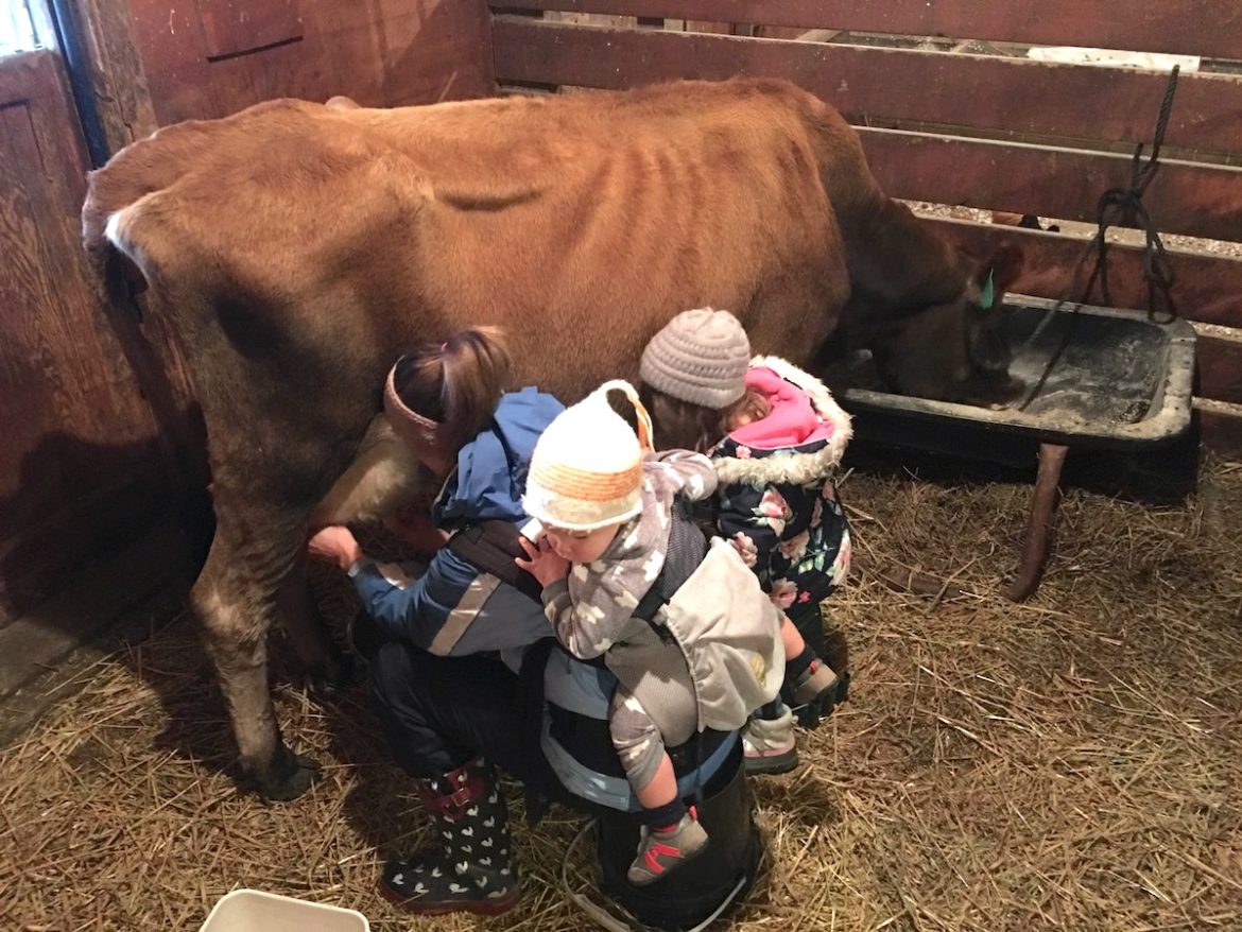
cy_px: 466
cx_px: 621
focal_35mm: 29
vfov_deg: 48.2
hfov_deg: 61.6
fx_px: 1041
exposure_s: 1/4
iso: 200
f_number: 2.2
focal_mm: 4.15
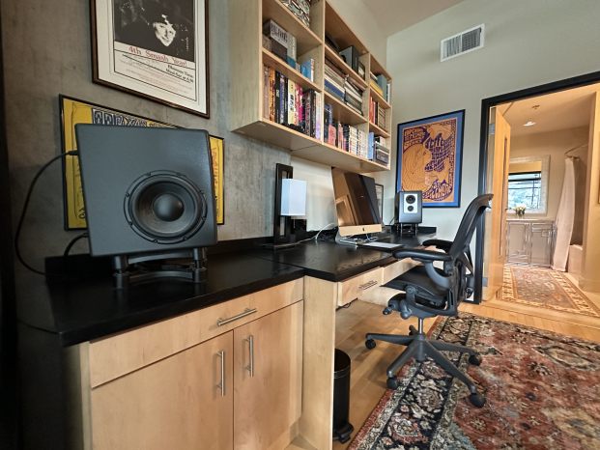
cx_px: 300
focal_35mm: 14
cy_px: 225
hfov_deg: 102.1
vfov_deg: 85.7
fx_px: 243
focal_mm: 2.22
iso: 1000
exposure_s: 1/60
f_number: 2.2
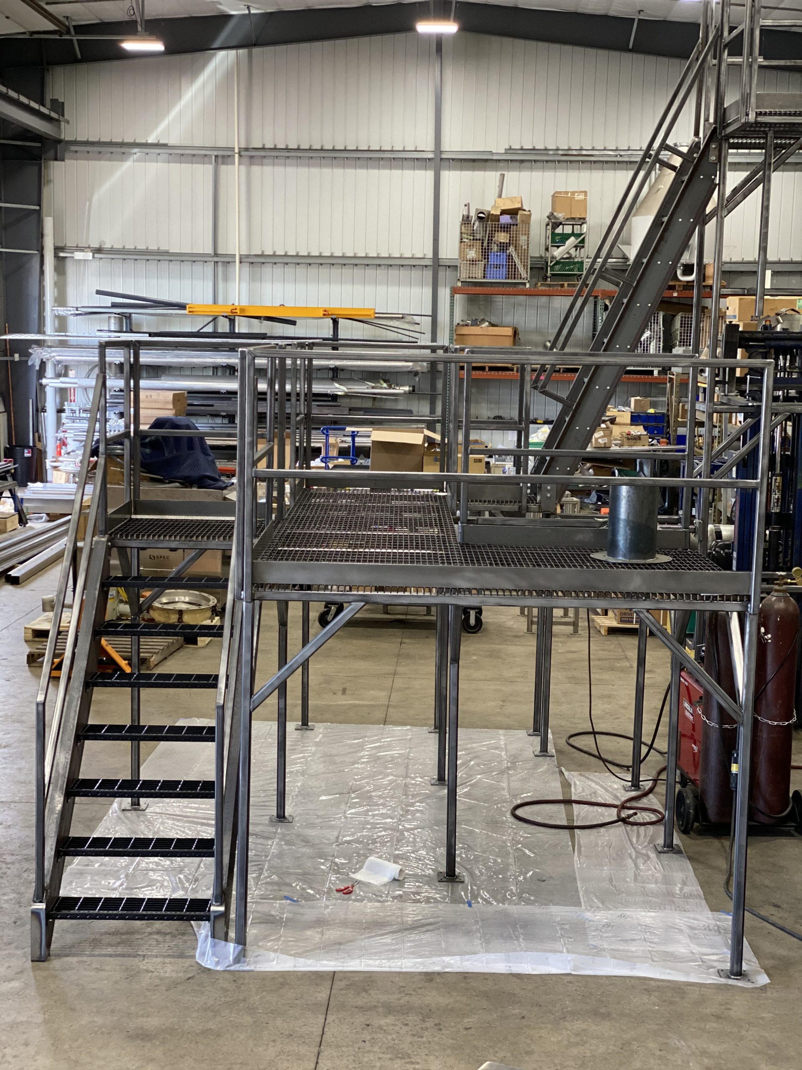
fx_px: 1606
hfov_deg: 28.0
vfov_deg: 36.8
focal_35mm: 52
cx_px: 401
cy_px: 535
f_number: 2
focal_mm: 6
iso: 200
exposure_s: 1/120
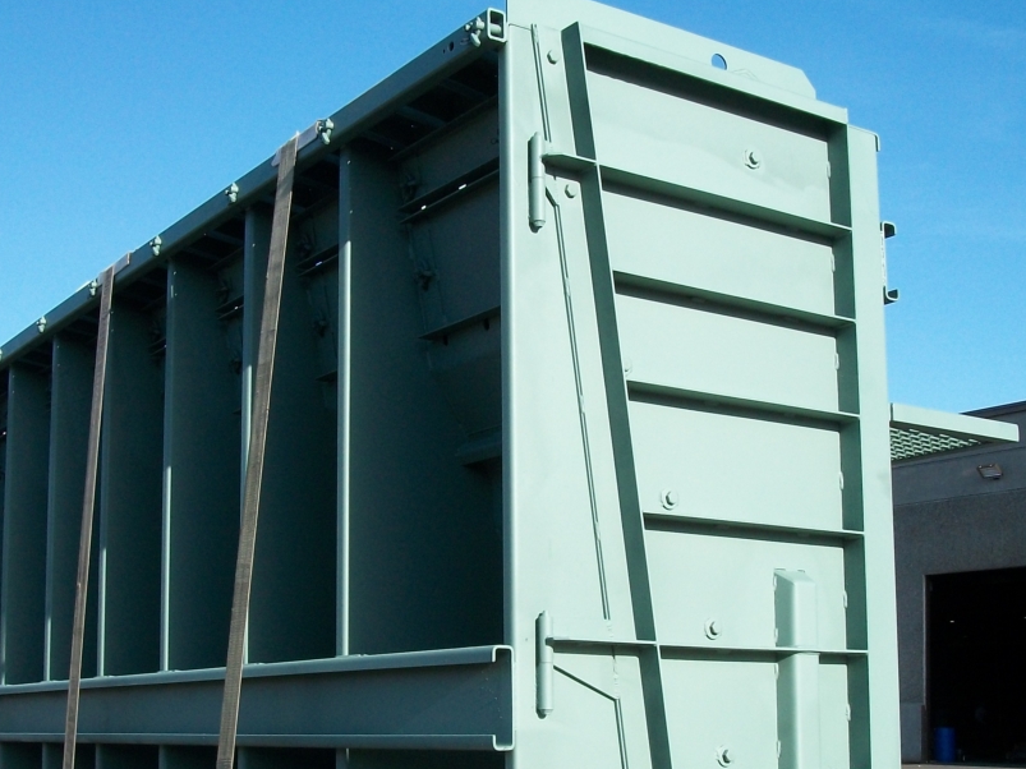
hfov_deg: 37.5
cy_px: 558
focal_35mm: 51
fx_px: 1511
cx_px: 471
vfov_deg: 28.2
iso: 80
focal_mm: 5.7
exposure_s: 1/250
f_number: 5.5
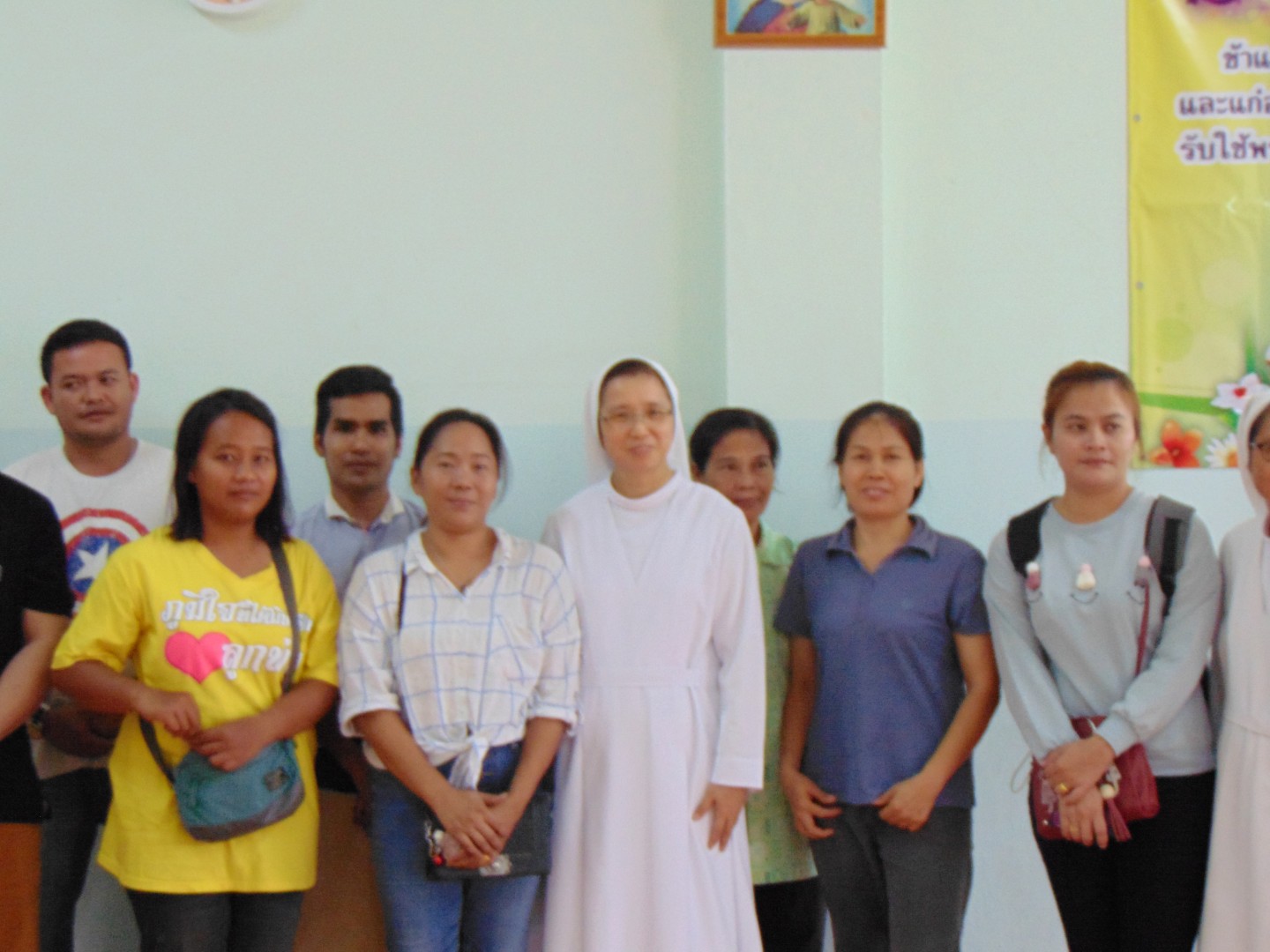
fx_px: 2201
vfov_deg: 24.4
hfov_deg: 32.2
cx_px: 635
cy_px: 476
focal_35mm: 60
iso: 400
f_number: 3.6
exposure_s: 1/25
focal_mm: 10.8
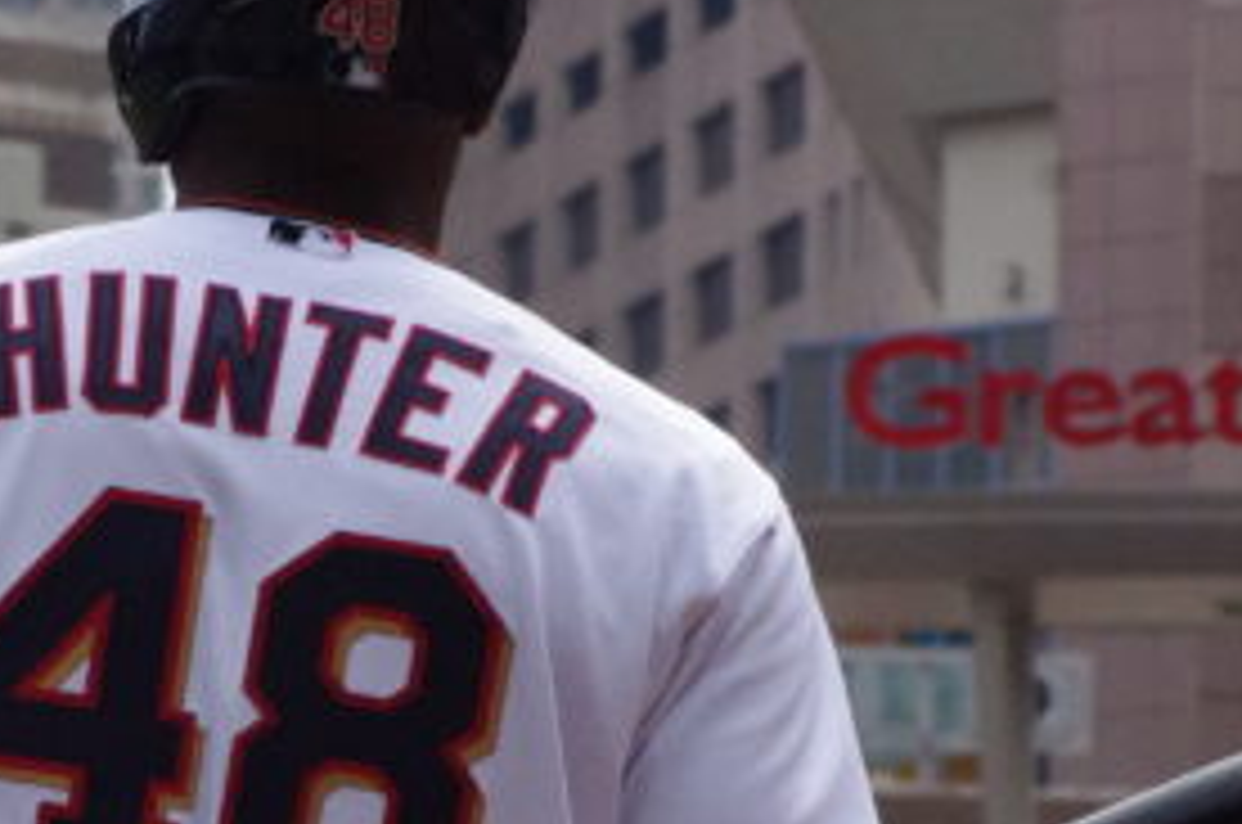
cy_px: 702
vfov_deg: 2.0
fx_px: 23040
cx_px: 108
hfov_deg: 3.1
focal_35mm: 669
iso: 1600
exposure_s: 1/1250
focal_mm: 120
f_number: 11
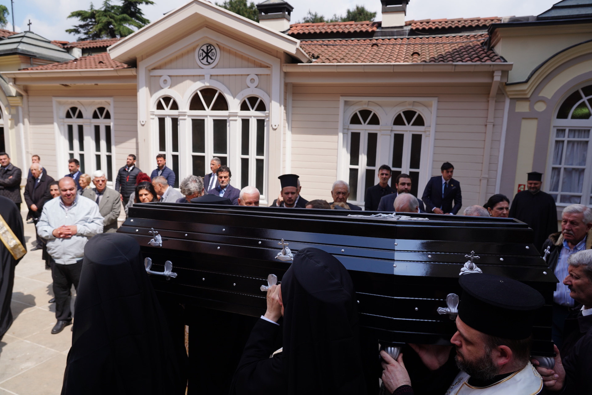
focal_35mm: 24
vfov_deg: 53.1
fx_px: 395
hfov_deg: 73.7
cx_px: 296
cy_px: 198
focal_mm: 24
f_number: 5.6
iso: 100
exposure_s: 1/400
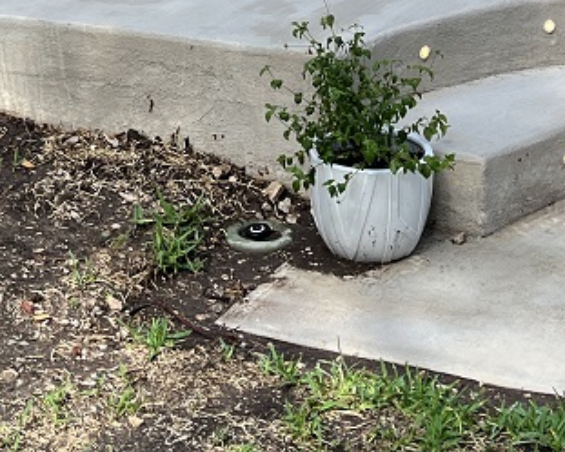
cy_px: -212
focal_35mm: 98
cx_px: 276
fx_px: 1639
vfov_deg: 14.7
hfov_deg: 19.6
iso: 50
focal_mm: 5.1
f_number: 1.6
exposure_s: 1/1225
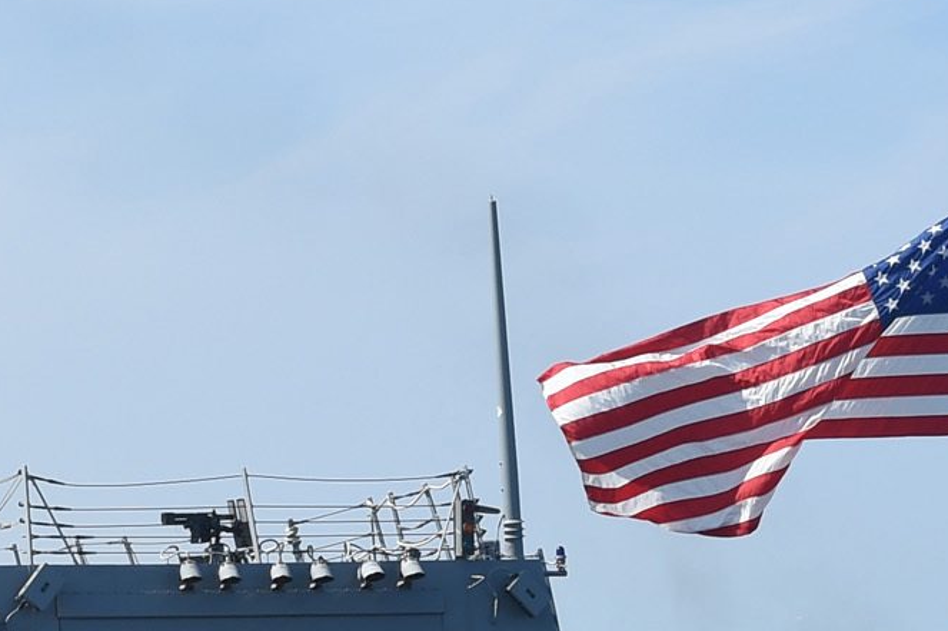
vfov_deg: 7.8
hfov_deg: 11.8
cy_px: 1018
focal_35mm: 172
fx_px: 4526
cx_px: -44
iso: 400
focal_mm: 38
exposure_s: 1/500
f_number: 11
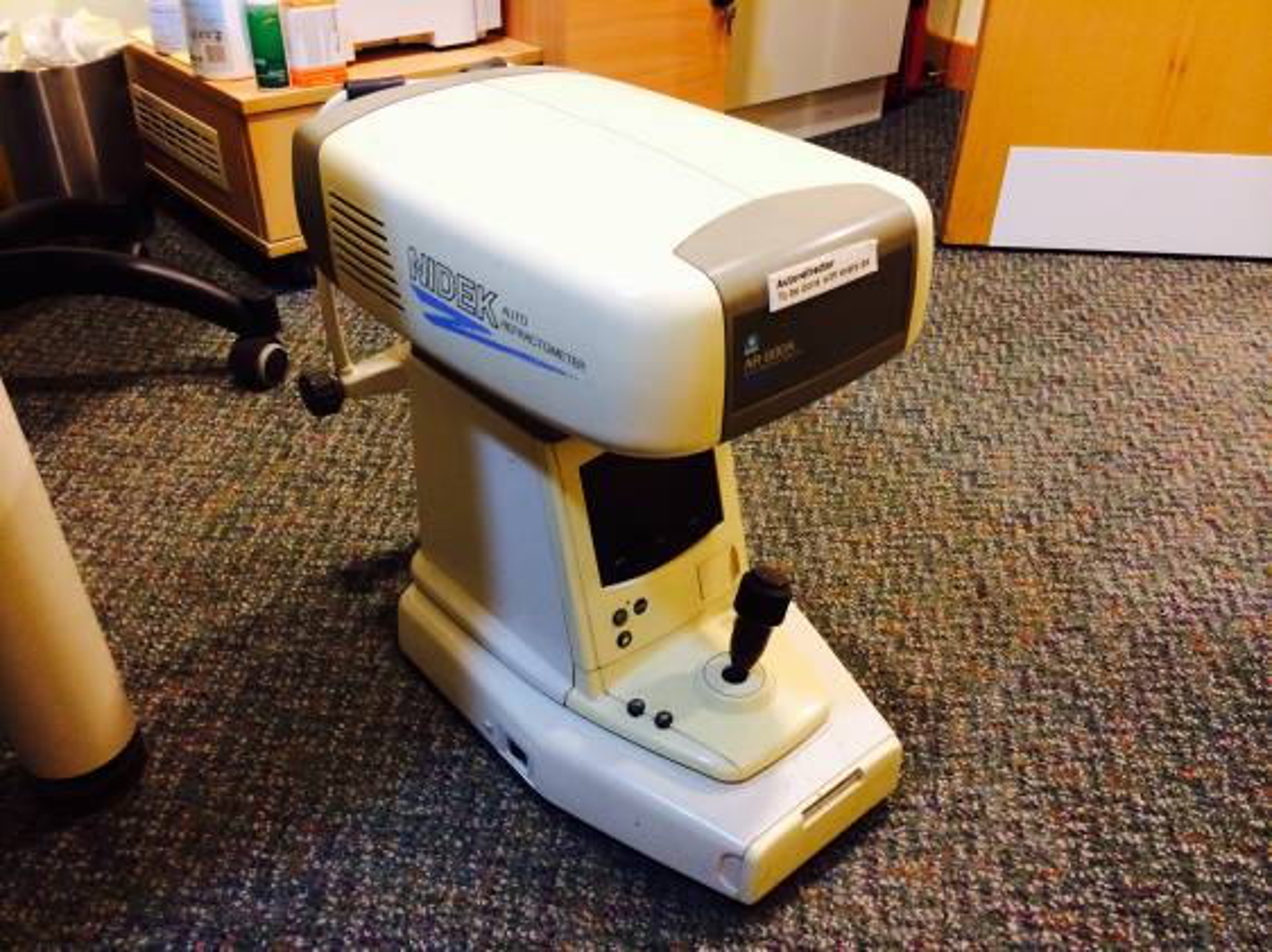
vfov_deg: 46.8
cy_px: 476
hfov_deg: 60.0
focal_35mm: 30
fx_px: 1102
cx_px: 636
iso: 160
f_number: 2.2
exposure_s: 1/33
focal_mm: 4.12
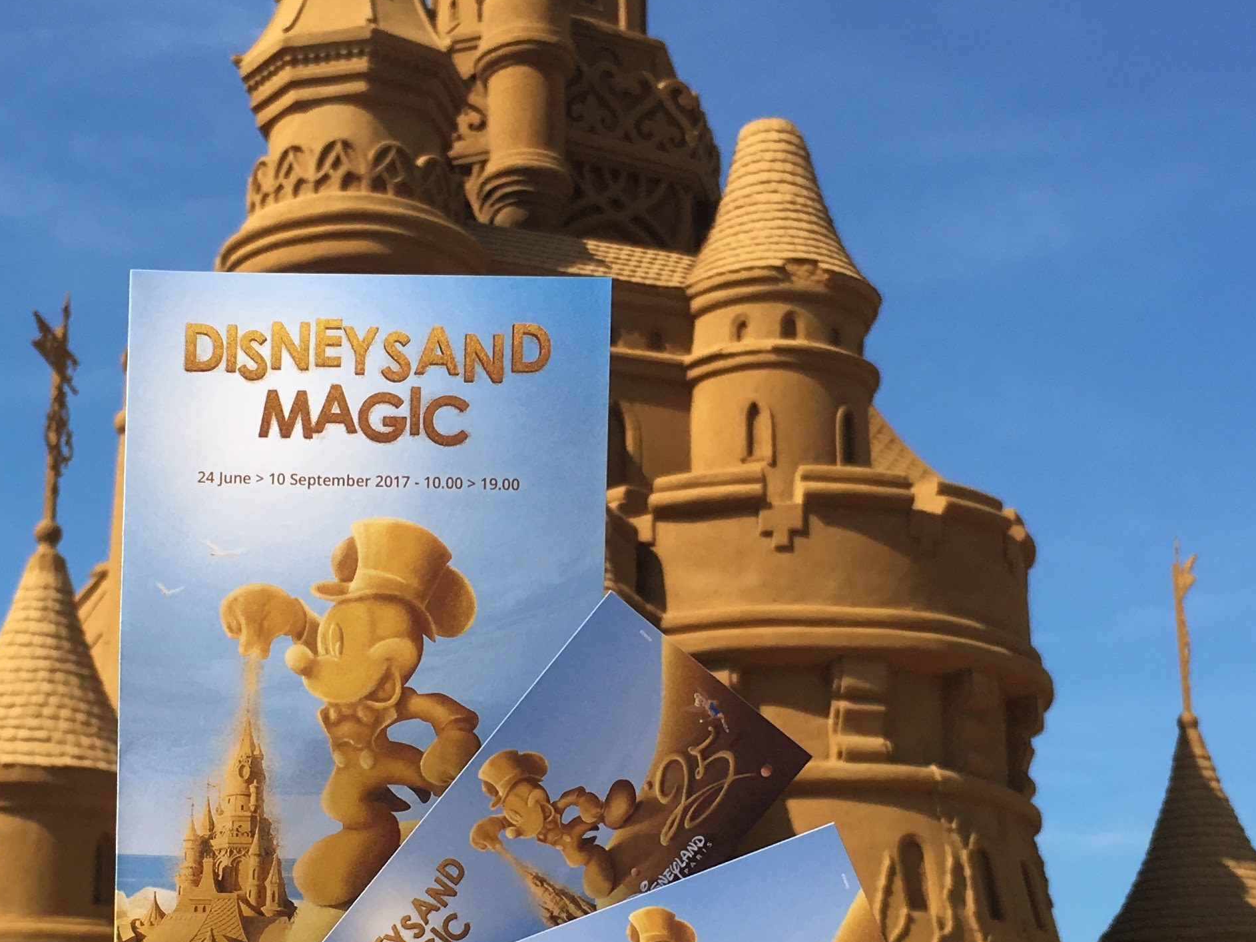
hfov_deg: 31.1
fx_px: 2249
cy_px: 658
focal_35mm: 62
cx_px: 527
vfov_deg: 23.5
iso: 25
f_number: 2.2
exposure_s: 1/1748
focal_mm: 4.15
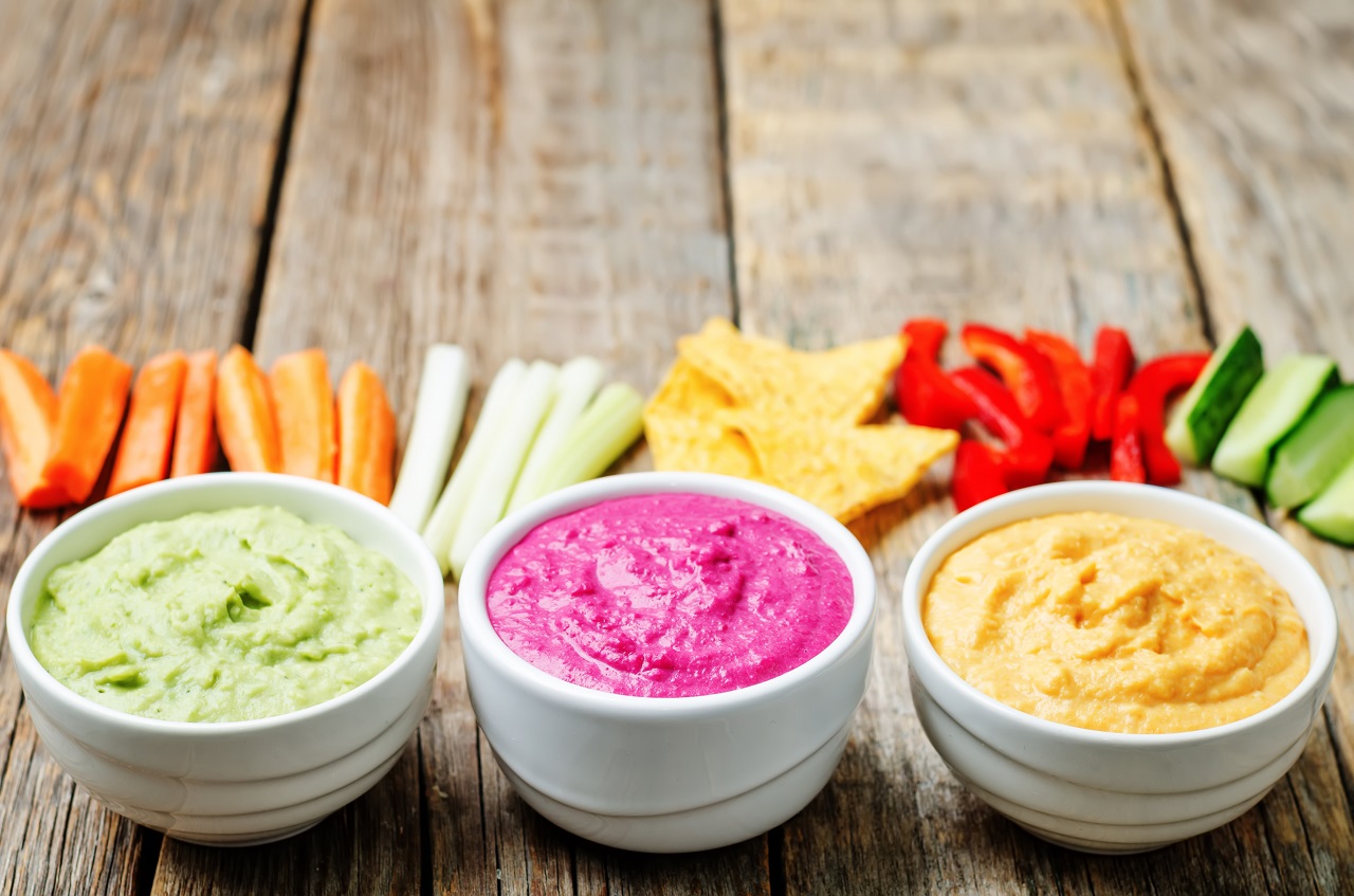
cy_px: 448
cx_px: 677
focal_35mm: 75
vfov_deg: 18.1
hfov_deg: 27.1
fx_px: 2814
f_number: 5
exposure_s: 1/80
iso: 100
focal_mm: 50
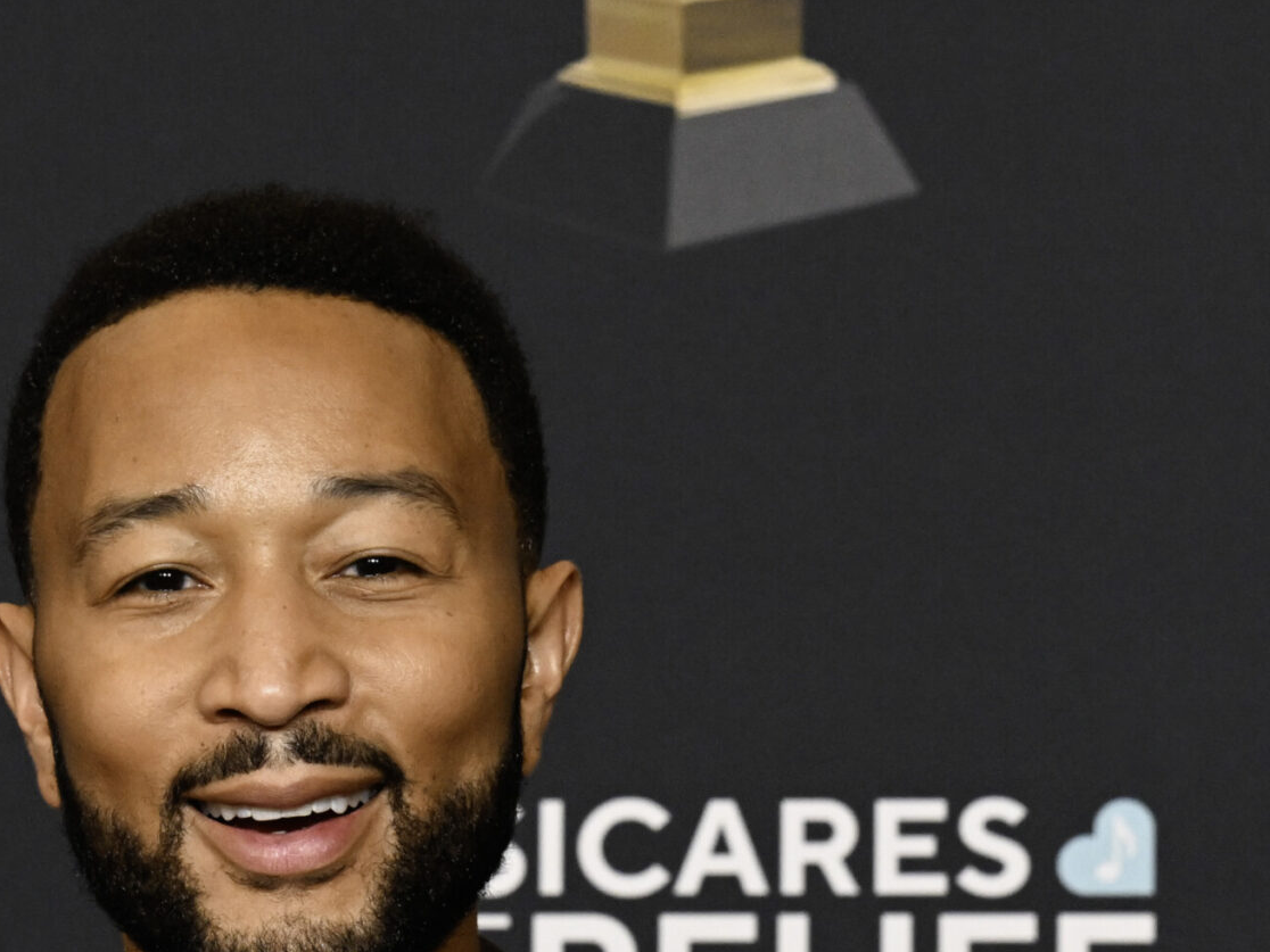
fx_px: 9466
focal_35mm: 258
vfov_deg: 5.7
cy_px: 959
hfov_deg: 7.7
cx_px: 278
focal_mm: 78
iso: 2500
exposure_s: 1/160
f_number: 7.1
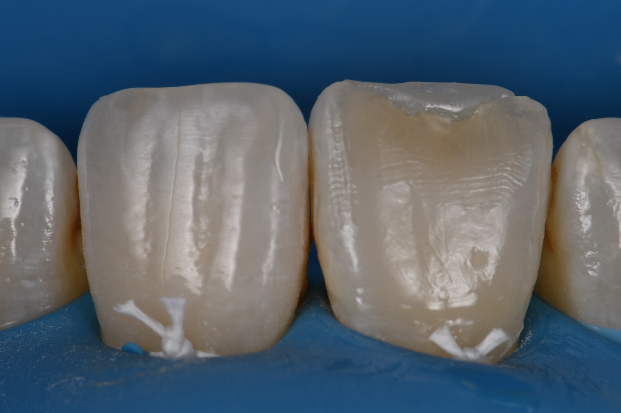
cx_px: 310
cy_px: 206
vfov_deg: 8.7
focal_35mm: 157
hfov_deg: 13.1
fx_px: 2707
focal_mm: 105
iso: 200
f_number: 32
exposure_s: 1/160
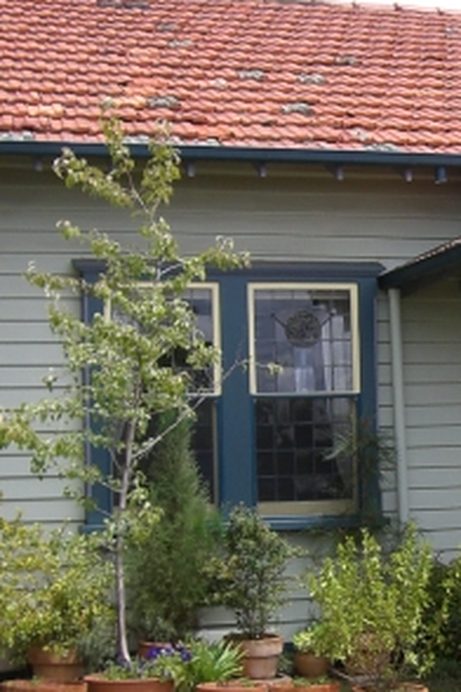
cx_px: 513
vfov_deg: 23.6
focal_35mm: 86
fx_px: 1652
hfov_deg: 15.5
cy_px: 398
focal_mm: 6.2
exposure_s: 1/500
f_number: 4.3
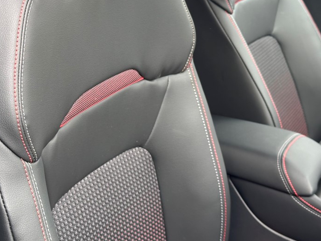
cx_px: 120
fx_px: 658
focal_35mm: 71
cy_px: 64
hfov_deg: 27.3
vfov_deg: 20.6
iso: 80
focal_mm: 6.86
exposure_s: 1/86
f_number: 1.78
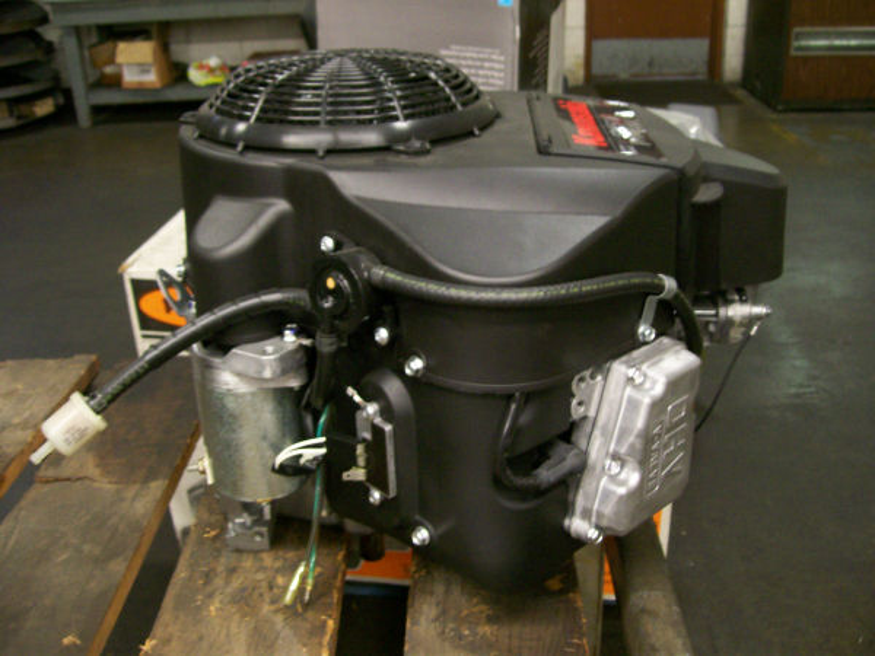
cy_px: 328
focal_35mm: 36
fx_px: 910
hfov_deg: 51.4
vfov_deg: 39.7
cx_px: 438
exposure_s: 1/8
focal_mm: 6
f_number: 2.7
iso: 160
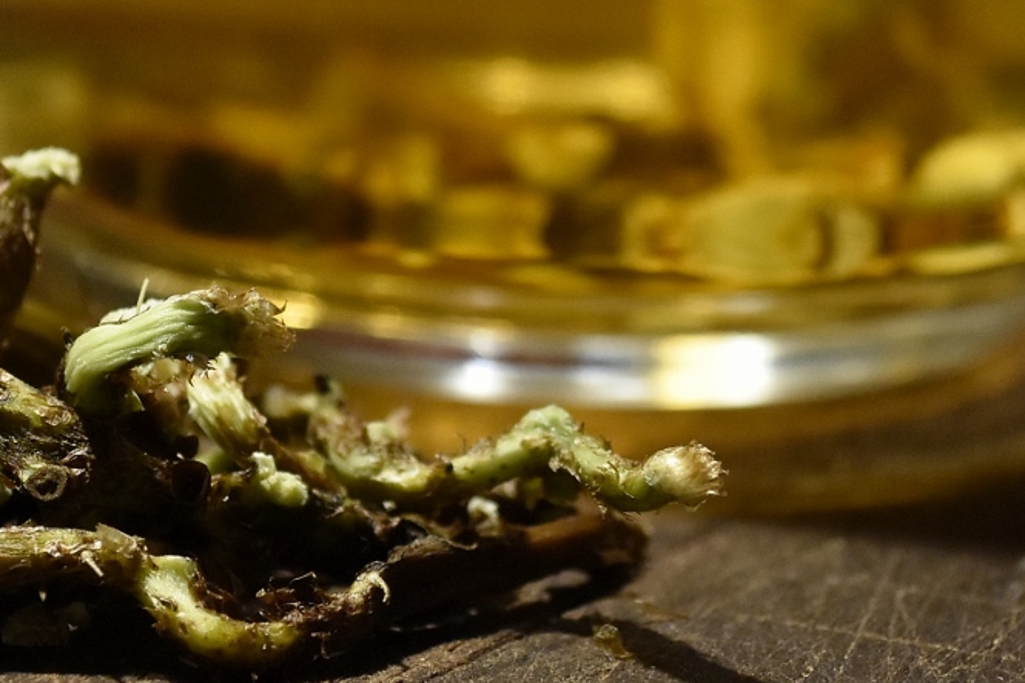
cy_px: 271
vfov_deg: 13.2
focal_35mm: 104
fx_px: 2960
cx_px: 223
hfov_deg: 19.5
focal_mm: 36
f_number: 5
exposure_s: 1/250
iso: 1000
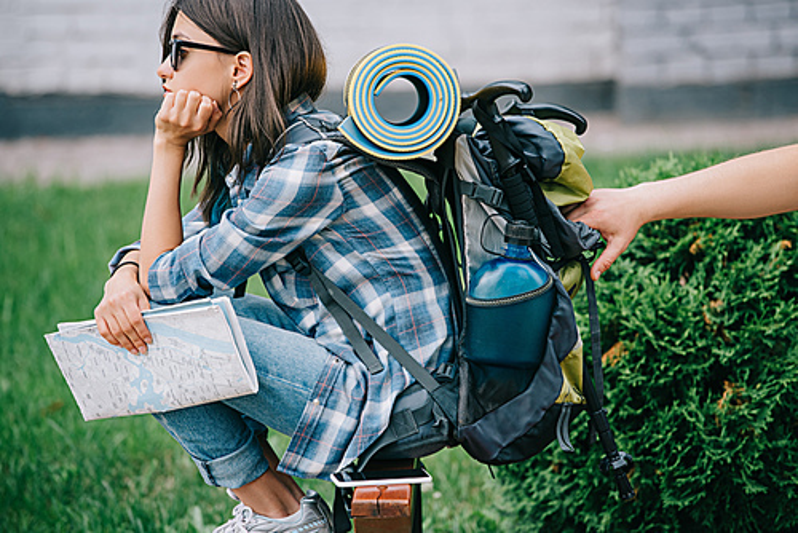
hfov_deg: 11.1
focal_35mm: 185
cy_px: 266
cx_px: 399
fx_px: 4103
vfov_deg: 7.4
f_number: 3.5
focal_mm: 185
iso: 400
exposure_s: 1/160
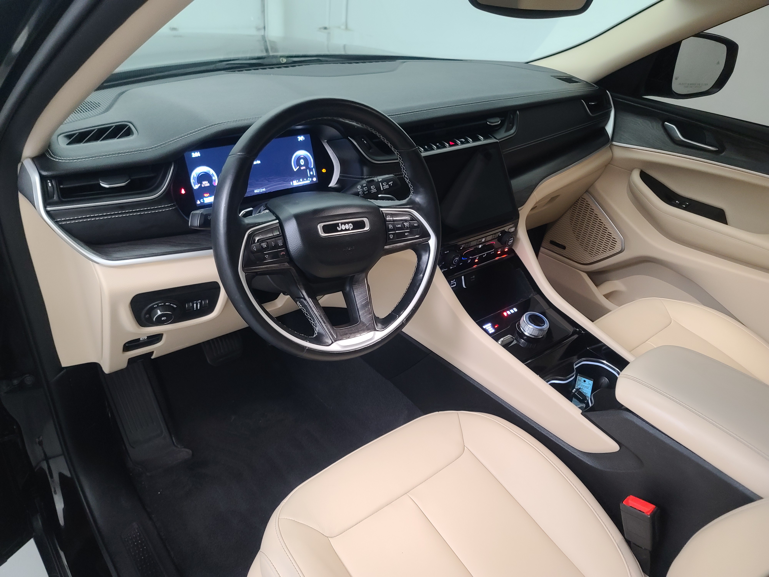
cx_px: 384
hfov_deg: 69.4
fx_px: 555
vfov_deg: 54.9
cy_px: 288
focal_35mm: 25
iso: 500
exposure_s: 1/40
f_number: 1.8
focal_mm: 7
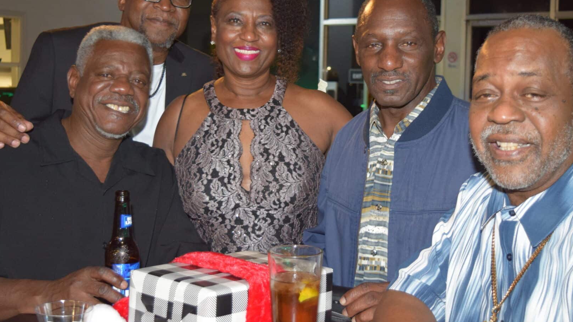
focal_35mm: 54
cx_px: 303
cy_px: 127
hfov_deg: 38.7
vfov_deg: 22.3
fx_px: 815
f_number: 4
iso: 1400
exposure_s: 1/60
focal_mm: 27
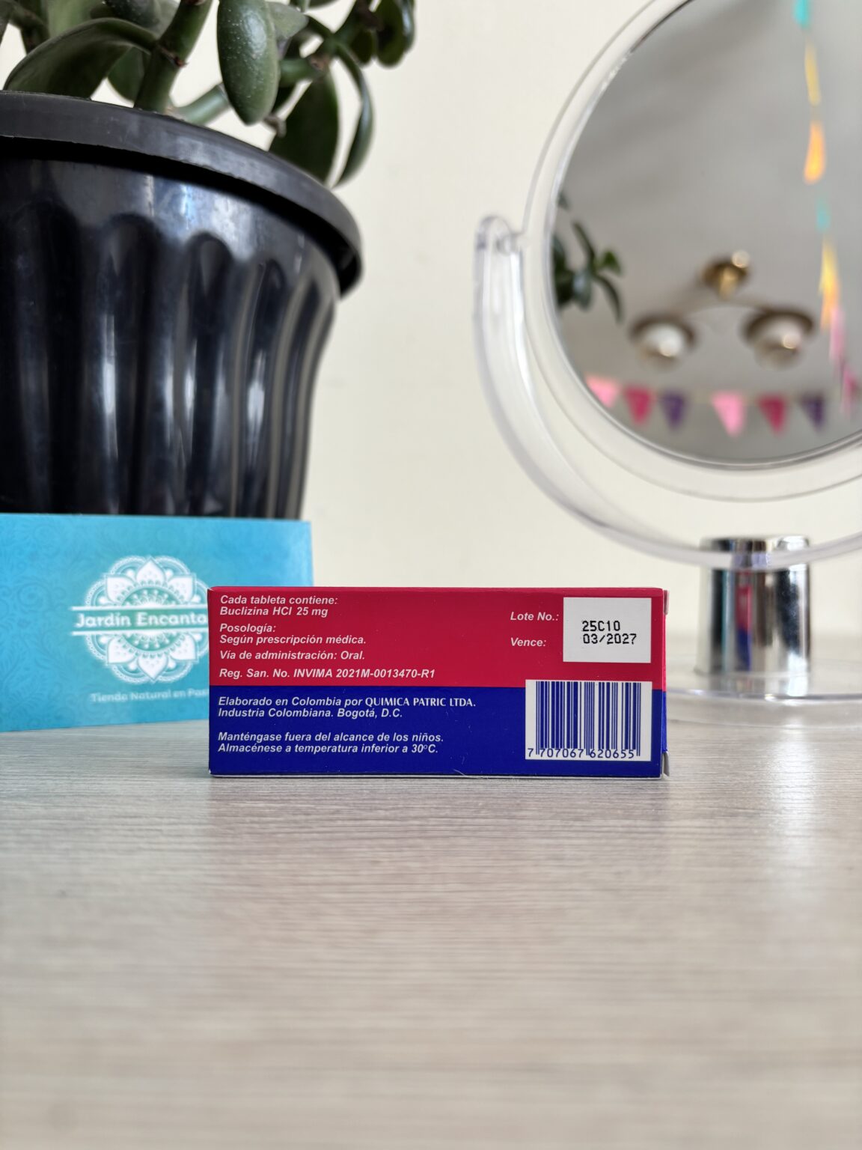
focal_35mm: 26
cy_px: 575
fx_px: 863
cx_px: 431
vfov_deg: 67.3
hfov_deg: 53.1
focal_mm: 5.96
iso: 80
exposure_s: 1/121
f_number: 1.6
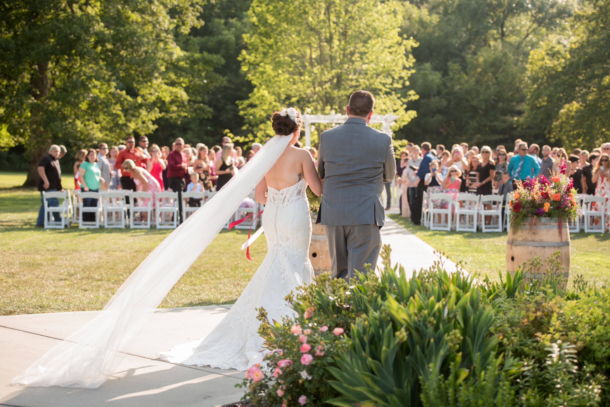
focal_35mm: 70
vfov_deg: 19.5
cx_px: 305
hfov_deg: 28.8
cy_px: 204
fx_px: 1186
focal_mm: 70
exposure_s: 1/500
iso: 250
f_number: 3.2
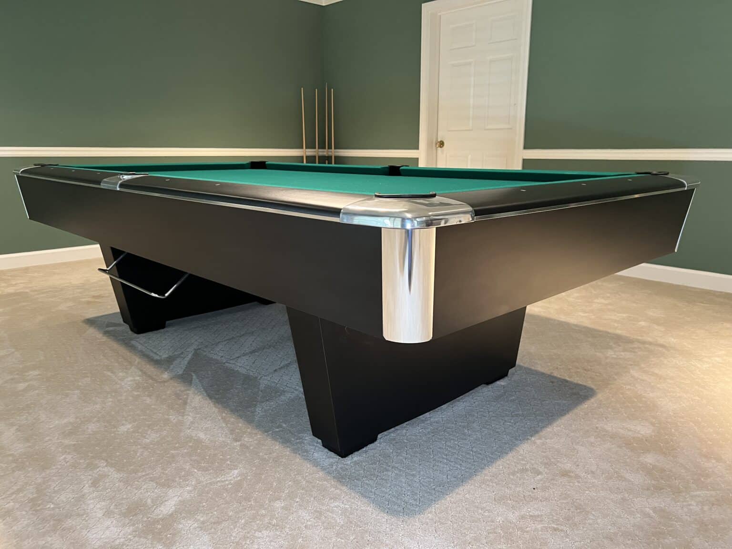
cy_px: 274
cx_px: 366
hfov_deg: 67.3
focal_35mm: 26
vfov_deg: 53.1
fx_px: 550
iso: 400
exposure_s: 1/60
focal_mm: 5.7
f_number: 1.5
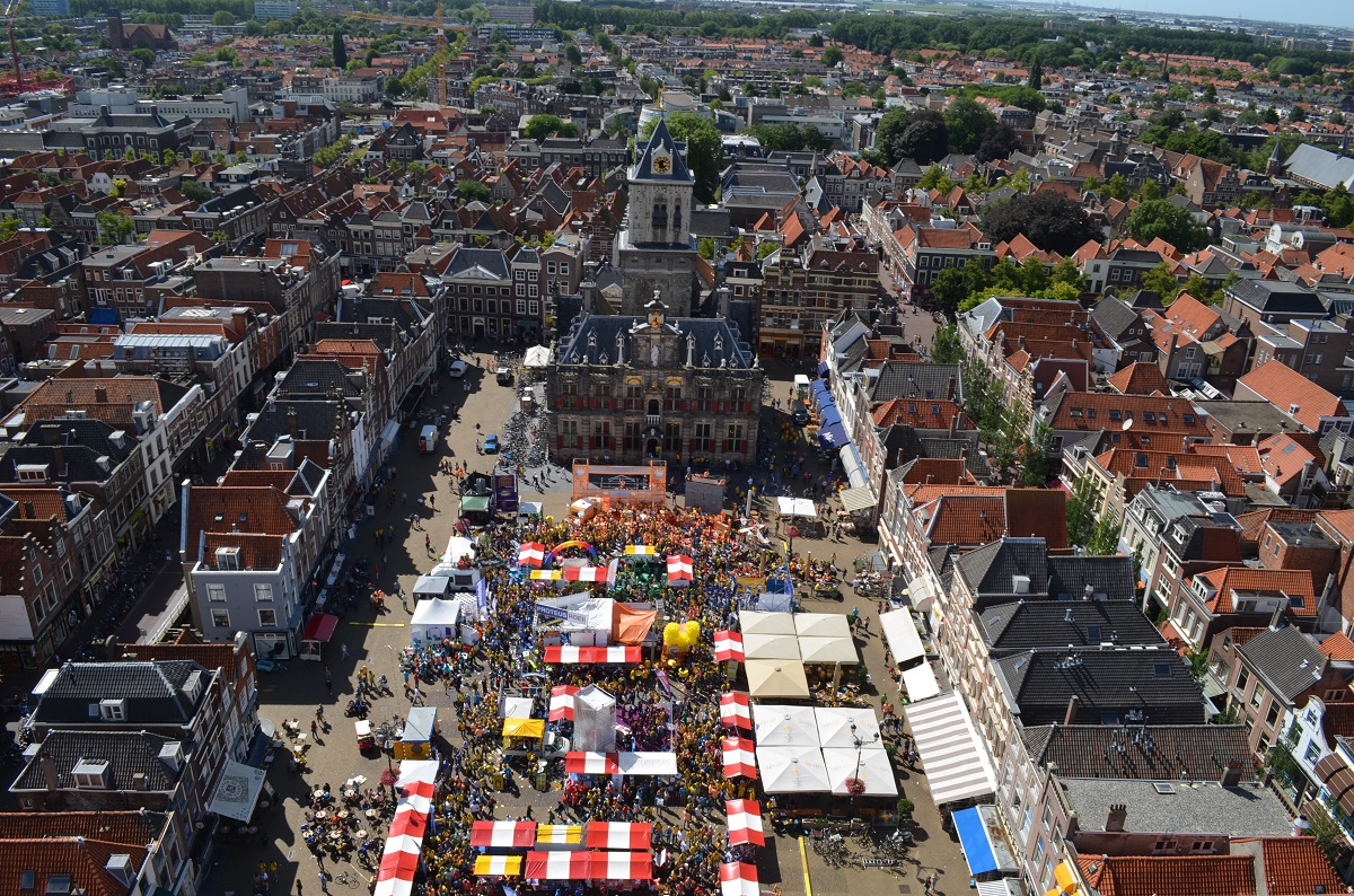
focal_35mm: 27
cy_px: 448
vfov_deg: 47.7
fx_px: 1013
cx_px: 677
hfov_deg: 67.5
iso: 100
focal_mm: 18
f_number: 8
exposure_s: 1/200
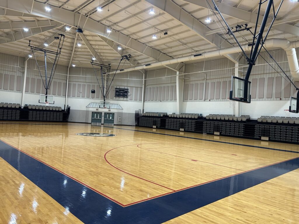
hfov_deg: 67.3
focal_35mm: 26
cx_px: 150
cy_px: 112
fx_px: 225
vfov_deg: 53.1
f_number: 1.5
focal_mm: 5.7
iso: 125
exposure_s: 1/83
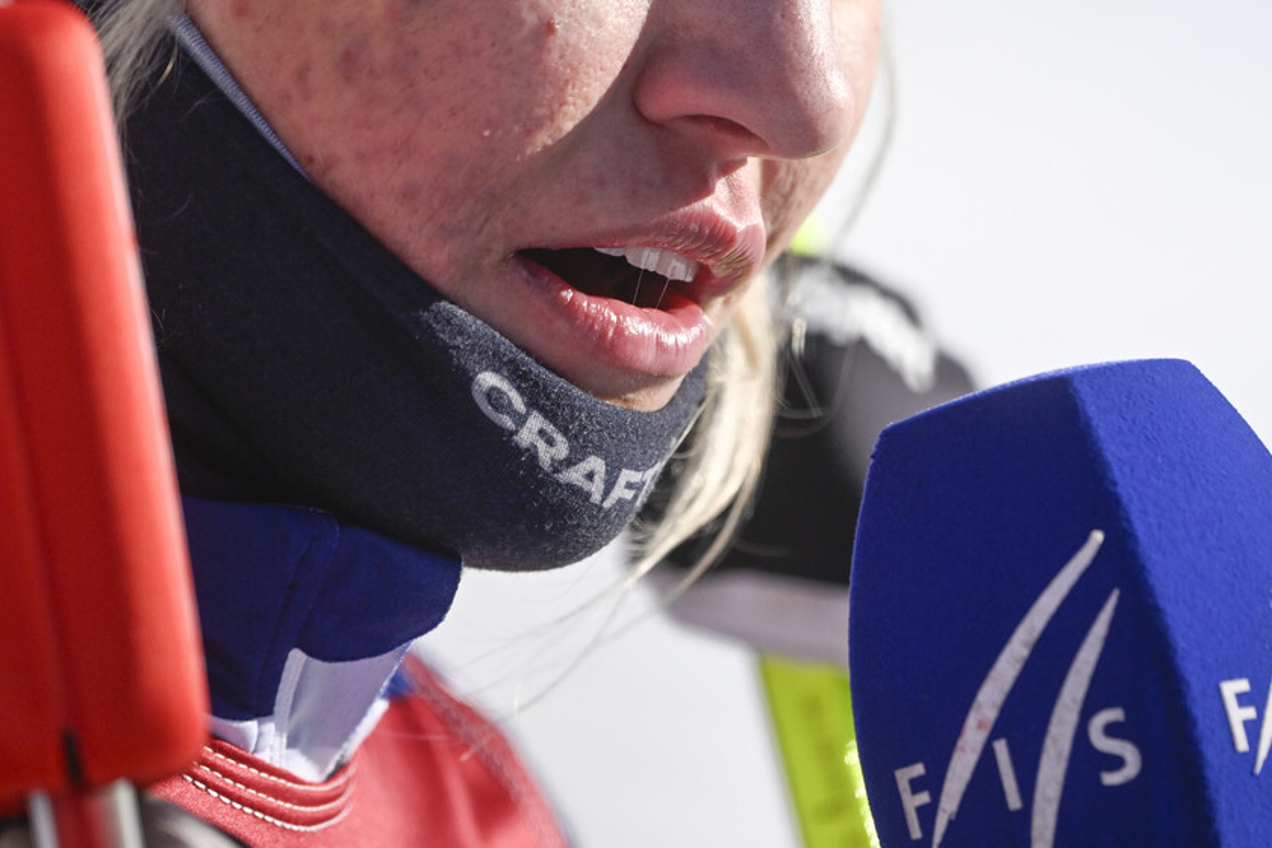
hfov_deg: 4.2
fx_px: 17489
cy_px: 142
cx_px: 756
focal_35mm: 495
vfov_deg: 2.8
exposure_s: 1/8000
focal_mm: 260
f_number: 4
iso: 640
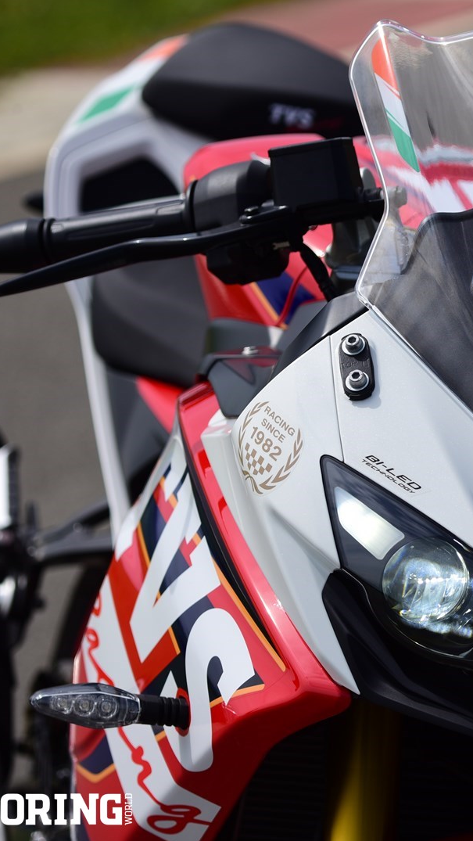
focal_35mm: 276
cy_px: 421
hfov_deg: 4.4
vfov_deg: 7.8
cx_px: 515
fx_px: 6152
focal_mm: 175
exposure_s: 1/2000
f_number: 5
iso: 200
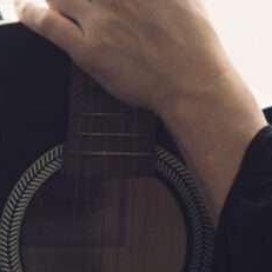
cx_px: -181
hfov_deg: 3.7
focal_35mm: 472
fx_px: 4196
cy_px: -87
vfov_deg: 3.7
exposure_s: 1/100
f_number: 2.8
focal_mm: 50
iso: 400
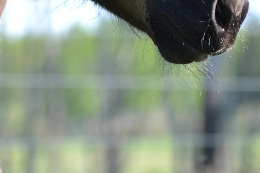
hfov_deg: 4.1
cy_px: -80
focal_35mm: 507
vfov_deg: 2.7
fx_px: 3659
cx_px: 18
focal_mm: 105
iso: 100
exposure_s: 1/125
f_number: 5.6
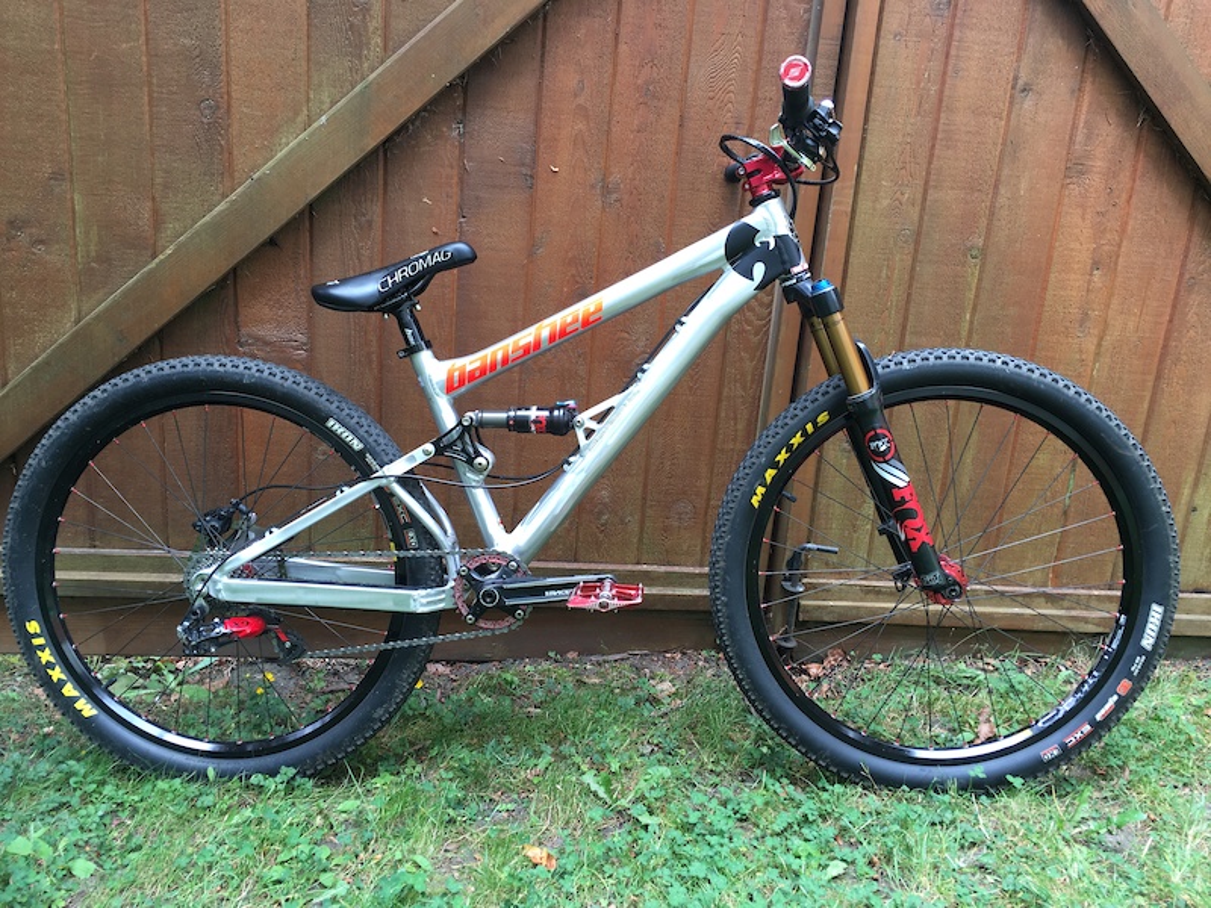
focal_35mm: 29
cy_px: 454
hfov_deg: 61.7
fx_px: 1015
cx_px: 606
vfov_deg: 48.2
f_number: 2.2
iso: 25
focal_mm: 4.15
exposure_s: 1/60
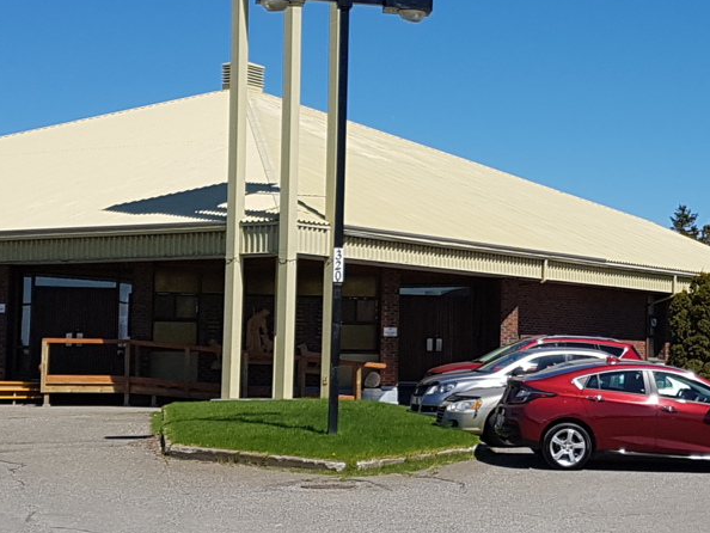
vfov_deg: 17.6
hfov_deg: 23.0
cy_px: 253
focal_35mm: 84
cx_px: 567
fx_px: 1724
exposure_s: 1/3832
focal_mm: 4.2
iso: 50
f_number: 1.7
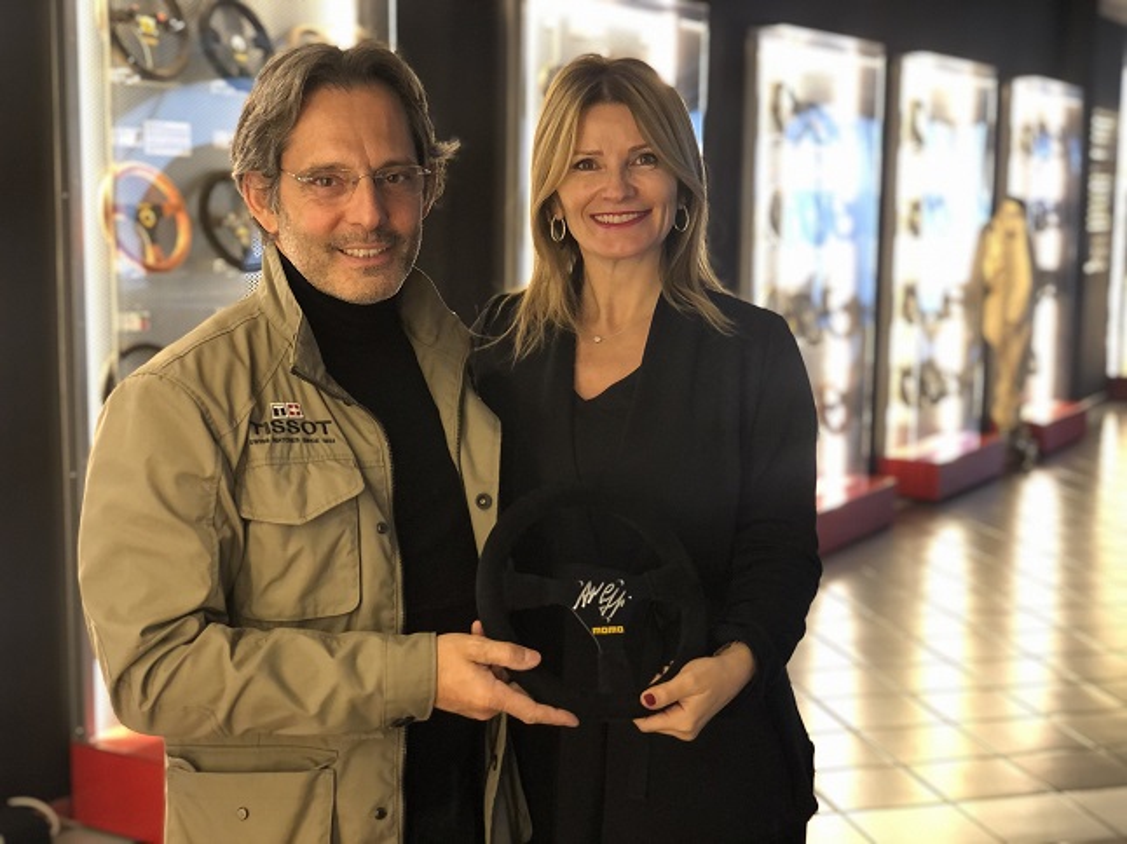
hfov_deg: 36.8
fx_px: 1692
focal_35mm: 52
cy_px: 422
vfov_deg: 28.0
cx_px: 564
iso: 125
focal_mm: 6
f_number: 2.4
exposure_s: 1/25
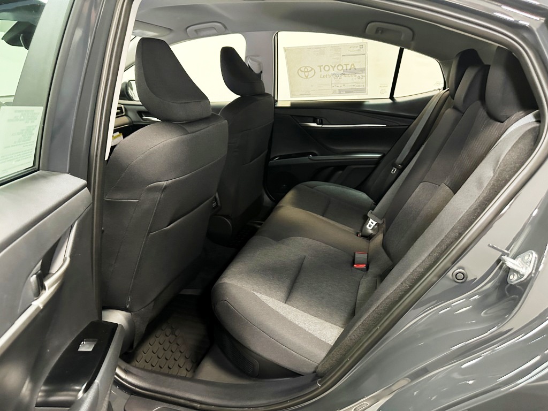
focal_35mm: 24
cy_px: 206
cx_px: 274
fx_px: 380
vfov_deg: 56.8
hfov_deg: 71.6
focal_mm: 6.86
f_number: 1.78
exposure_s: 1/30
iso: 1000
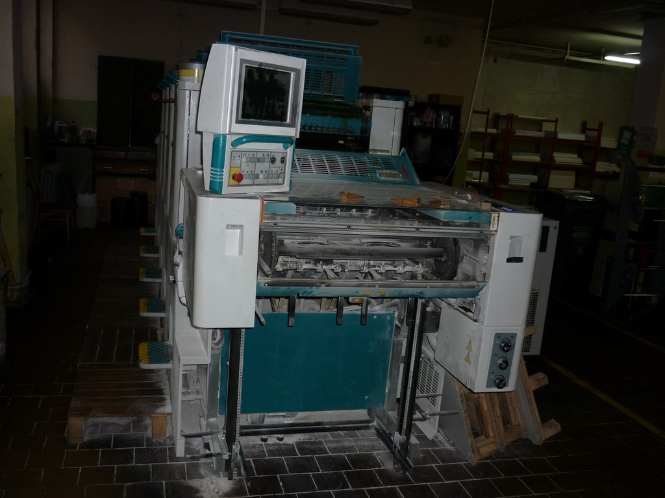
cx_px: 332
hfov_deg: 55.4
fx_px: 634
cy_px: 249
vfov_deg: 42.9
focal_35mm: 33
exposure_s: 1/30
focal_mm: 5.5
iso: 100
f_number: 2.8
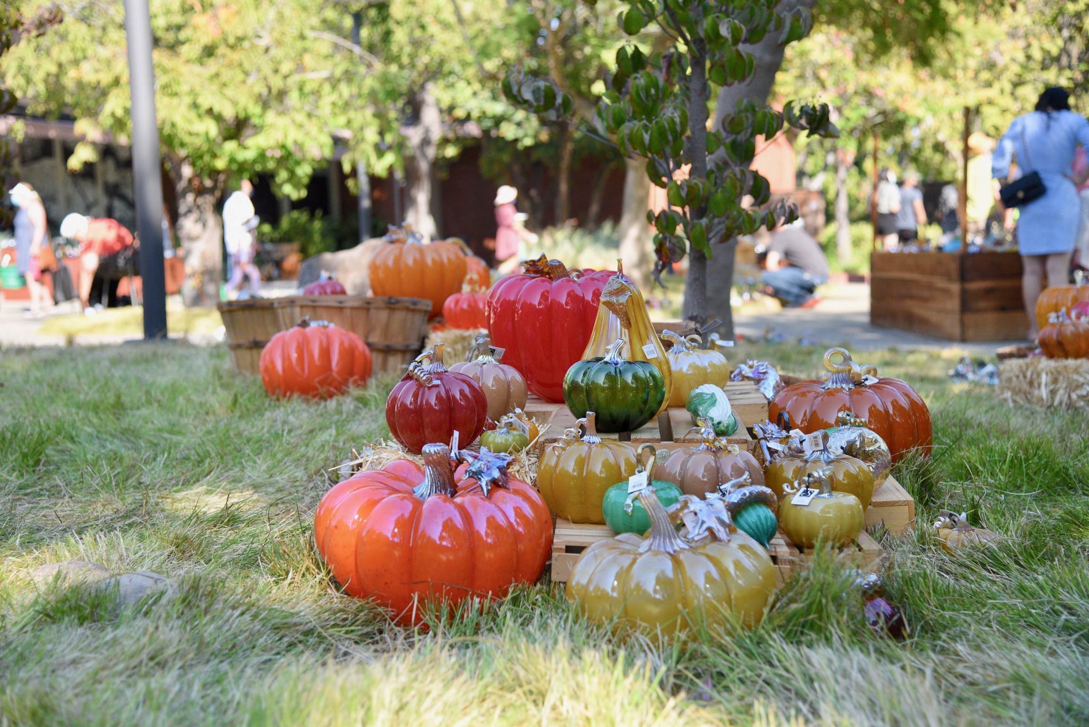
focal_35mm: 55
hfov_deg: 36.2
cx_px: 544
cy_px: 364
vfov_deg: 24.6
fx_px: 1664
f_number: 4
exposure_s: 1/2500
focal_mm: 55
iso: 1250
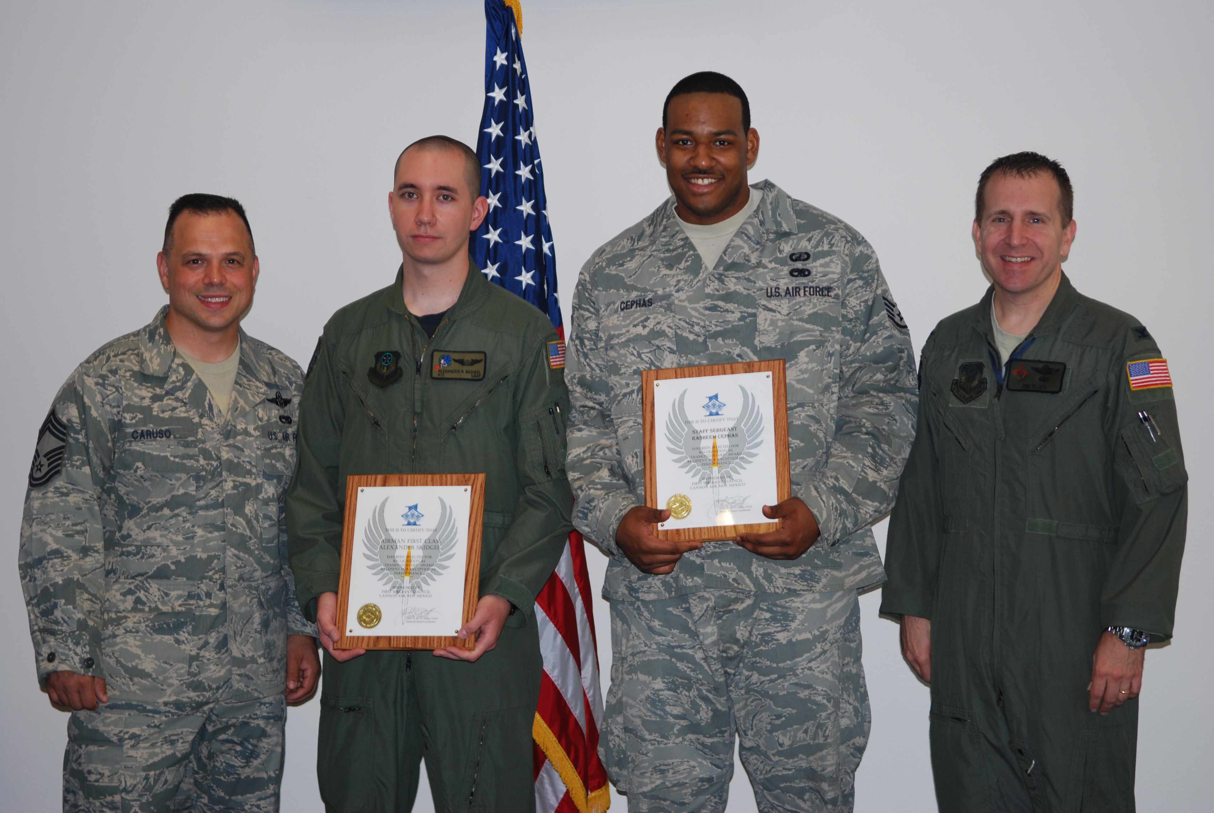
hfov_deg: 26.0
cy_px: 406
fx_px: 2633
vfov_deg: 17.5
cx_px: 607
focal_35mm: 78
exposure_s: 1/60
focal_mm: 52
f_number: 2.8
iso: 200
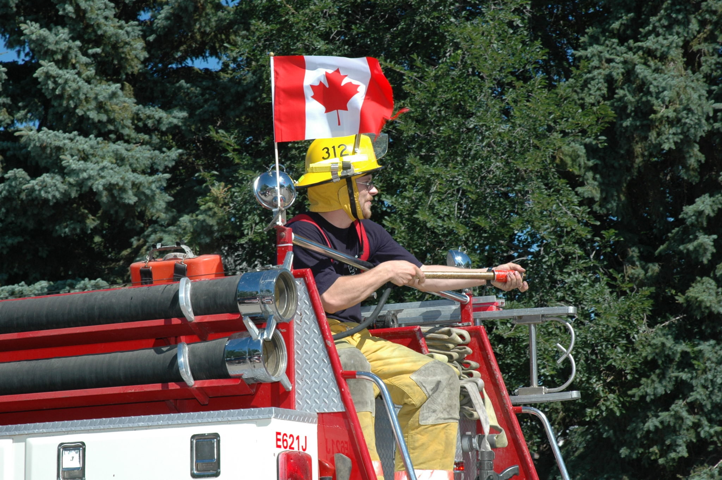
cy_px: 240
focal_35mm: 82
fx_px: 1653
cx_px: 361
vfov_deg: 16.5
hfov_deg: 24.6
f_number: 9
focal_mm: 55
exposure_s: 1/320
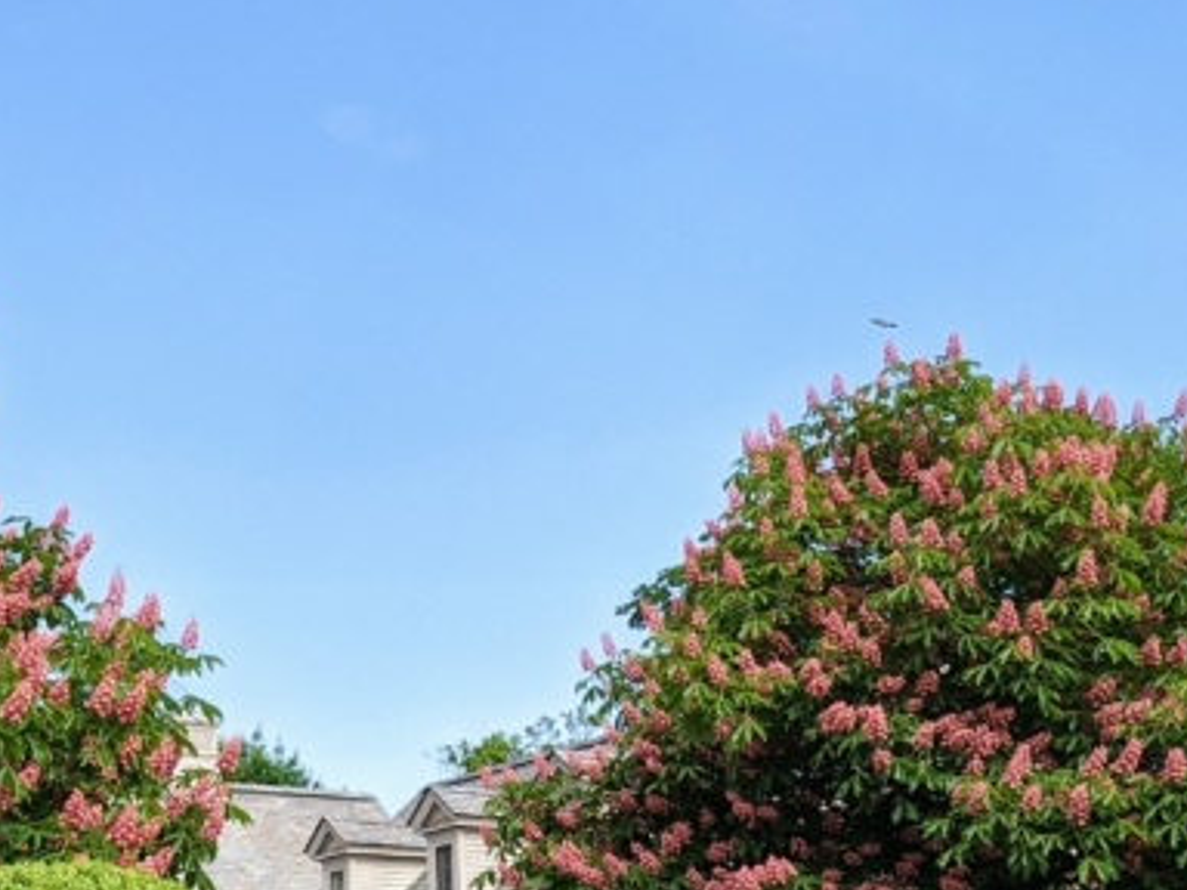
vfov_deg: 20.0
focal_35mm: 72
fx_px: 2469
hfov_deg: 25.8
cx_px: 22
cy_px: 816
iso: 61
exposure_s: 1/1957
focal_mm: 4.38
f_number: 1.73
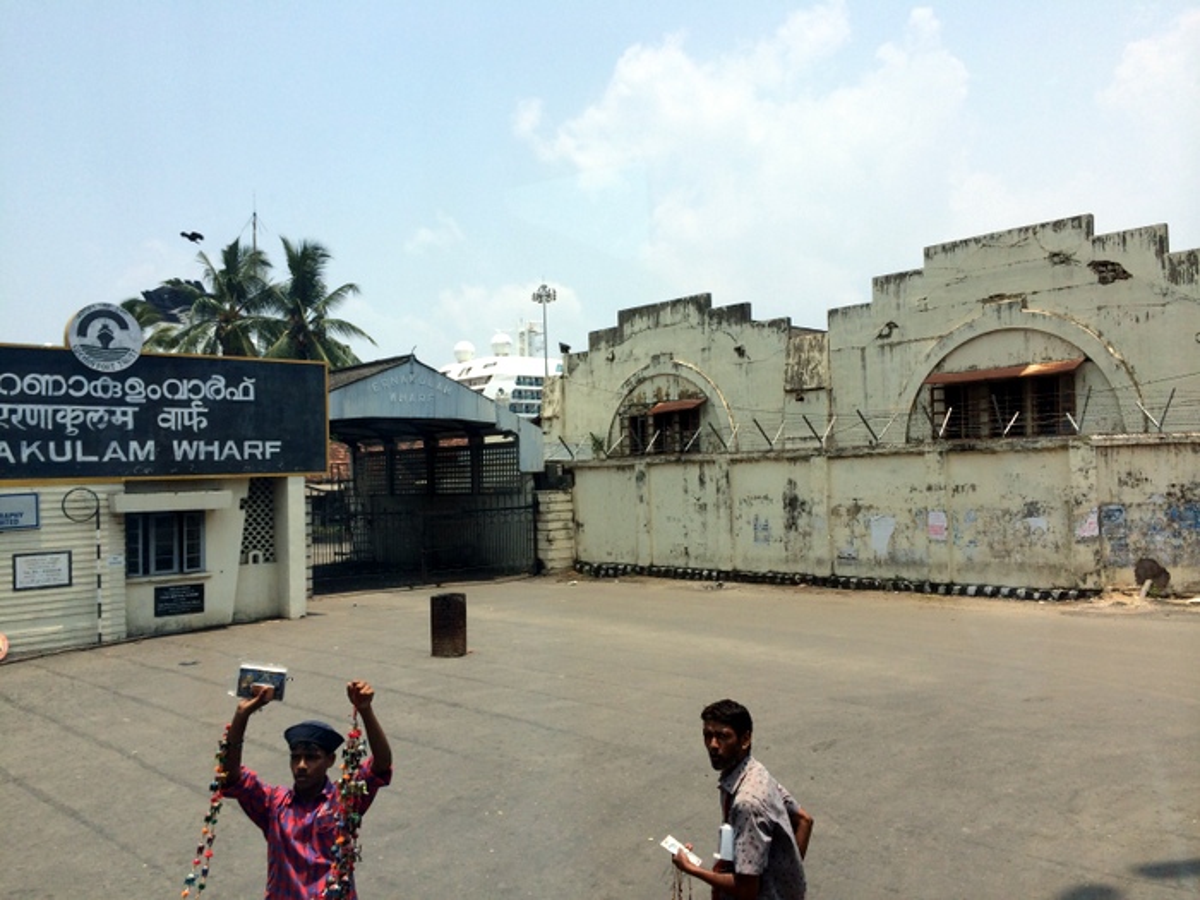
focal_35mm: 30
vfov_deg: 46.8
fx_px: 1040
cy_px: 450
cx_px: 600
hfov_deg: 60.0
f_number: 2.2
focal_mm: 4.12
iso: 40
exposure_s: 1/2283
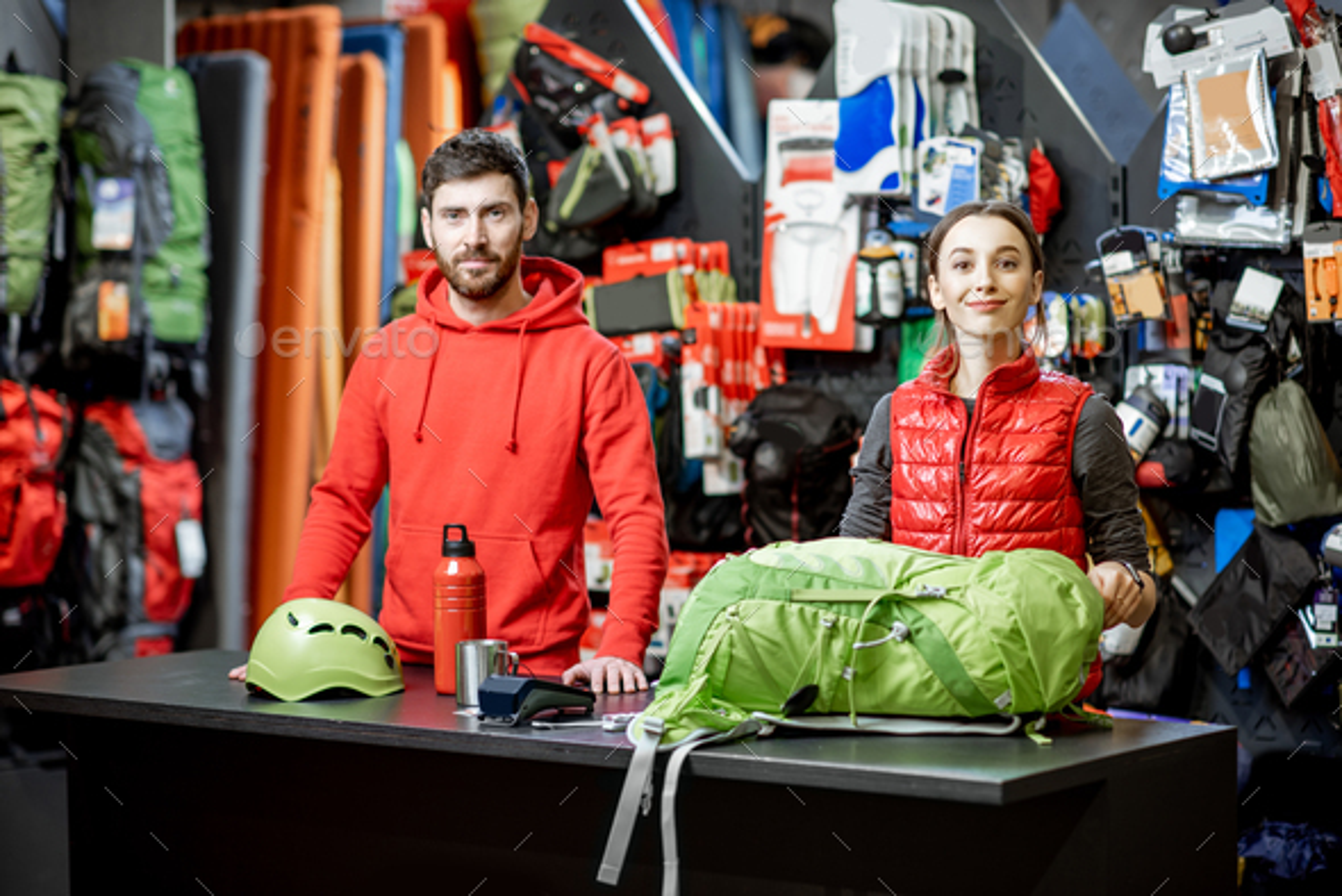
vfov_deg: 16.1
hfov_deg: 23.9
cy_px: 448
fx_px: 3170
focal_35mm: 85
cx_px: 671
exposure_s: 1/200
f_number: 2
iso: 160
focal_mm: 85
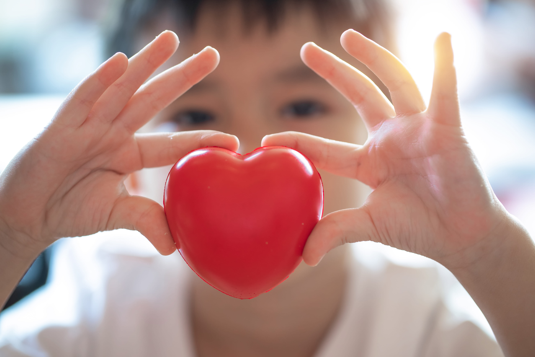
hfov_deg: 20.2
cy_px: 180
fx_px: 1501
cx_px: 270
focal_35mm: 101
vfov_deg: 13.6
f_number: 3.2
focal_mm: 100
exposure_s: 1/60
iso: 200
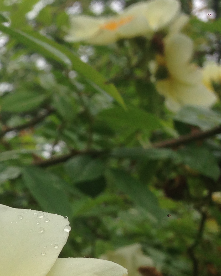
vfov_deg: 18.9
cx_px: -161
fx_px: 817
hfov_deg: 13.9
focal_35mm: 100
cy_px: 232
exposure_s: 1/775
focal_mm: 4.12
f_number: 2.4
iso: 50
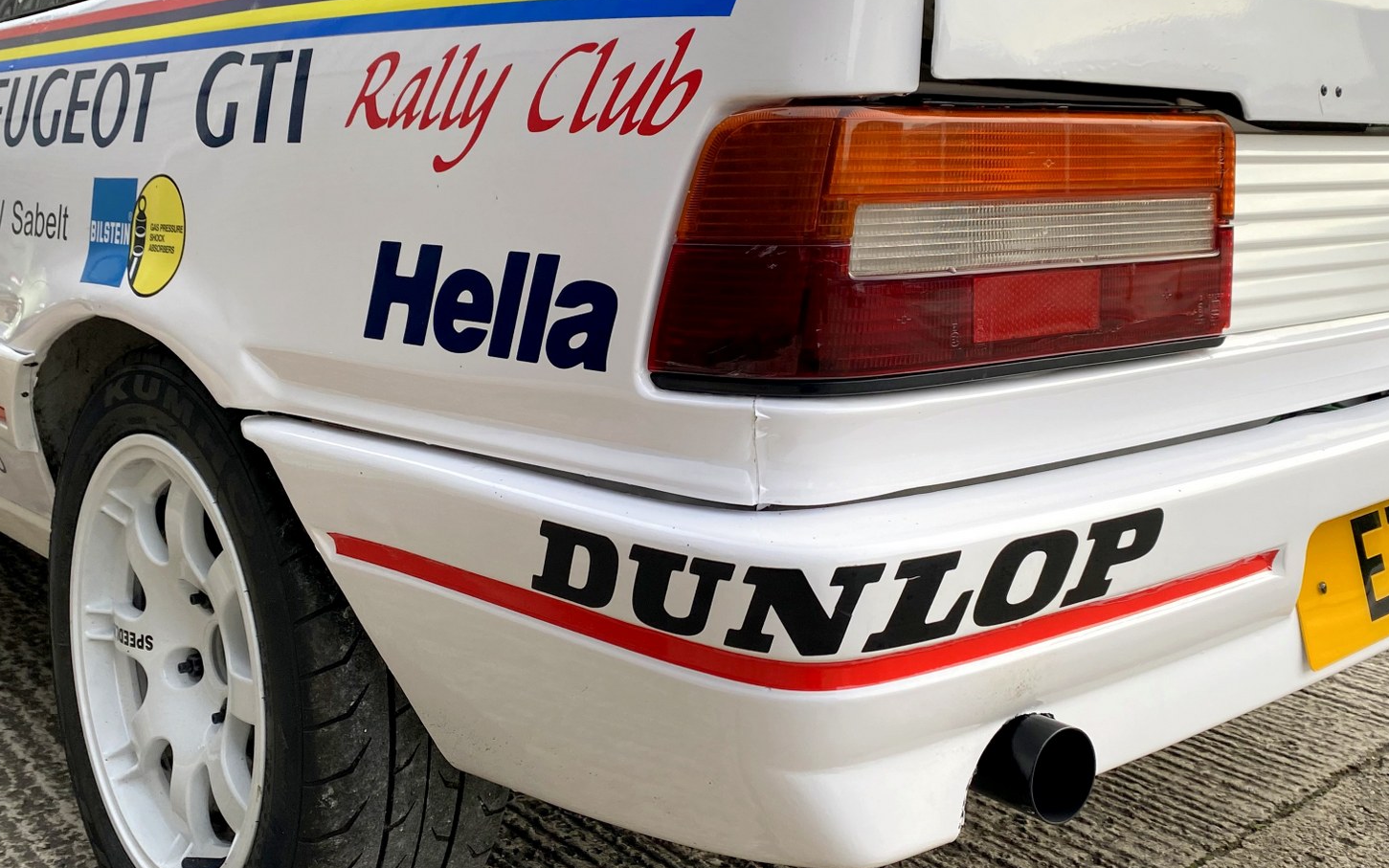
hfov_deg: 51.4
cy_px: 367
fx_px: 1439
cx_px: 773
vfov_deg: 33.5
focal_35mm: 38
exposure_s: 1/208
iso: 32
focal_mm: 4.25
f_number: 1.8
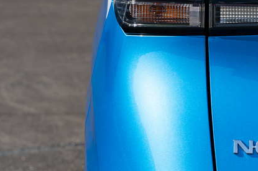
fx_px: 1762
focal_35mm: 246
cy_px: -7
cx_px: 291
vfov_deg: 5.6
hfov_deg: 8.3
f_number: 8
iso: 100
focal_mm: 85
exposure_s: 1/200
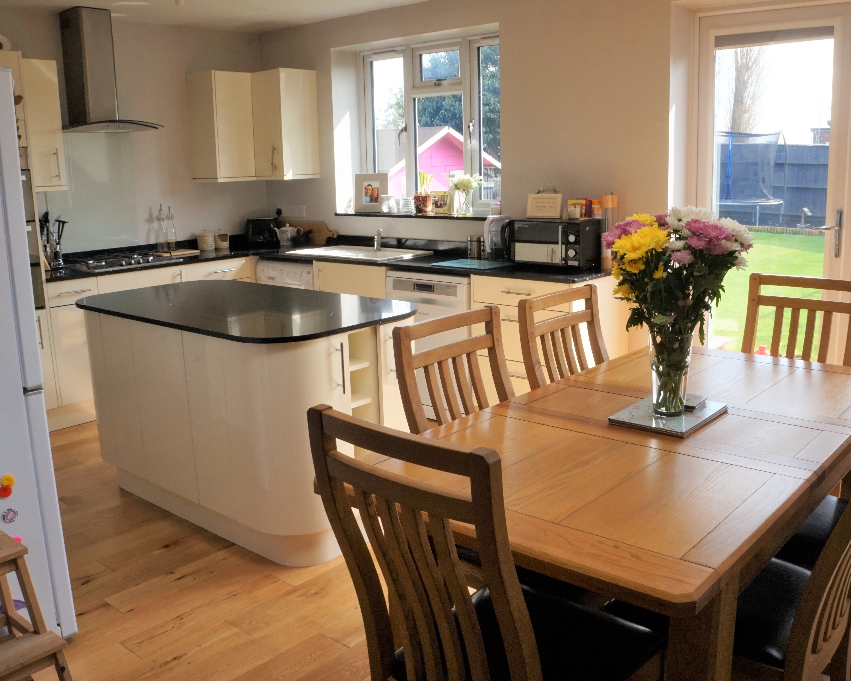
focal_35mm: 31
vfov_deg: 47.1
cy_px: 338
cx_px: 494
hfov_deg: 56.9
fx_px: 781
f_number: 20
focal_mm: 18
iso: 400
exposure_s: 1/25
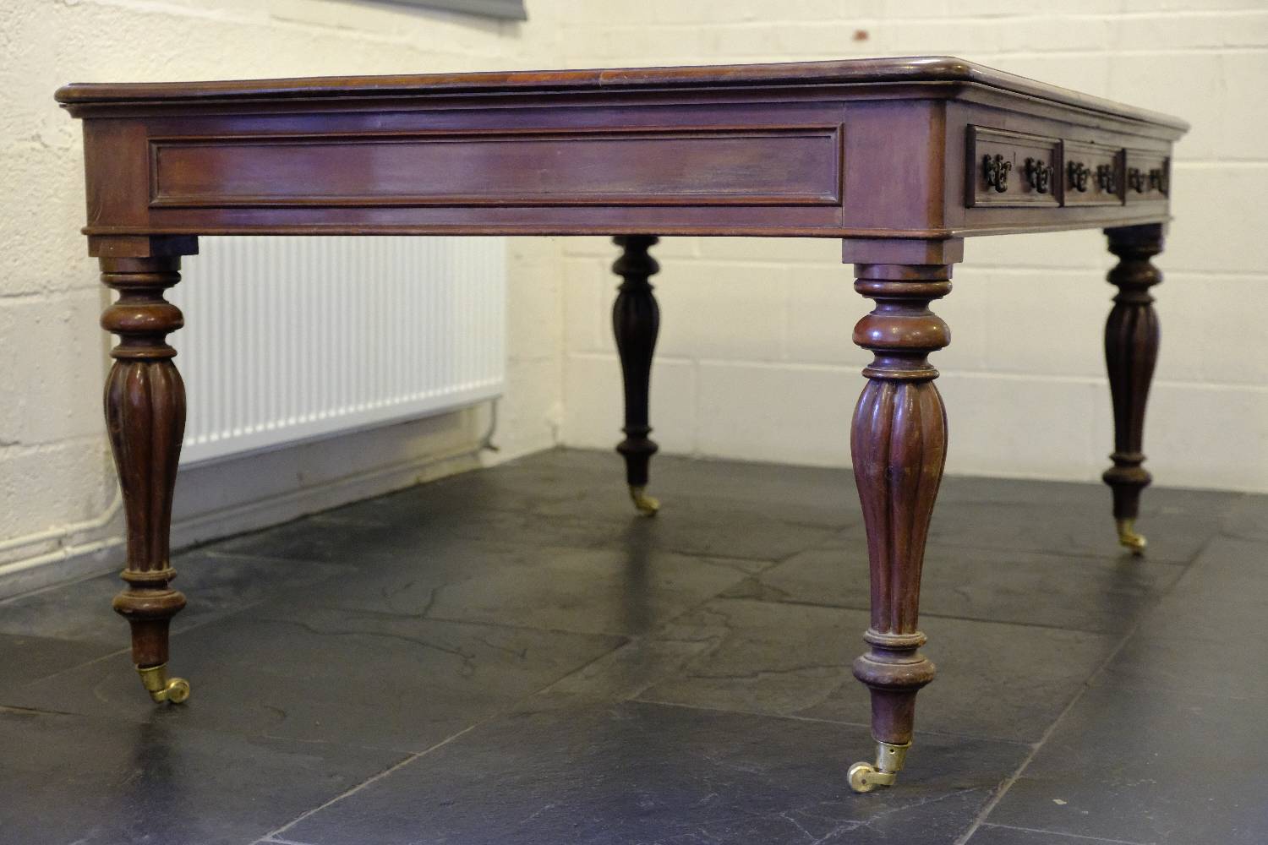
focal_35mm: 53
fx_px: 1867
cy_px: 422
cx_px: 634
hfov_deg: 37.5
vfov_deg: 25.5
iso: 5000
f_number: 2.8
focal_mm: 35.3
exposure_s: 1/125
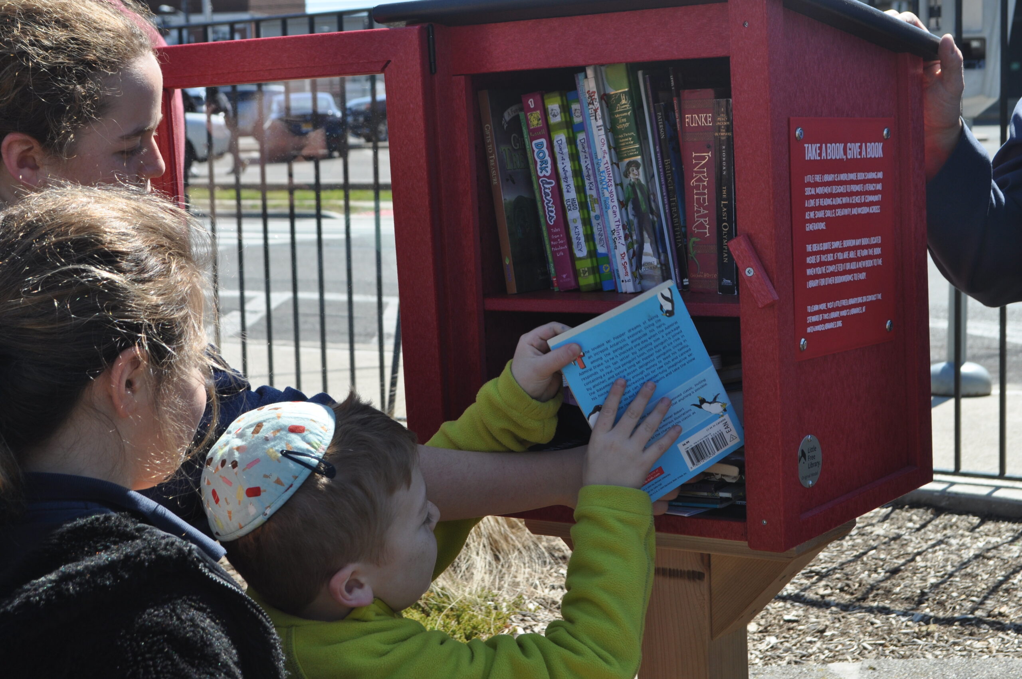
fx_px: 1871
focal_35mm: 66
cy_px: 340
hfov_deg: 30.5
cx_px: 511
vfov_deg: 20.6
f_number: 8
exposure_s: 1/250
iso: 200
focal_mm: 44
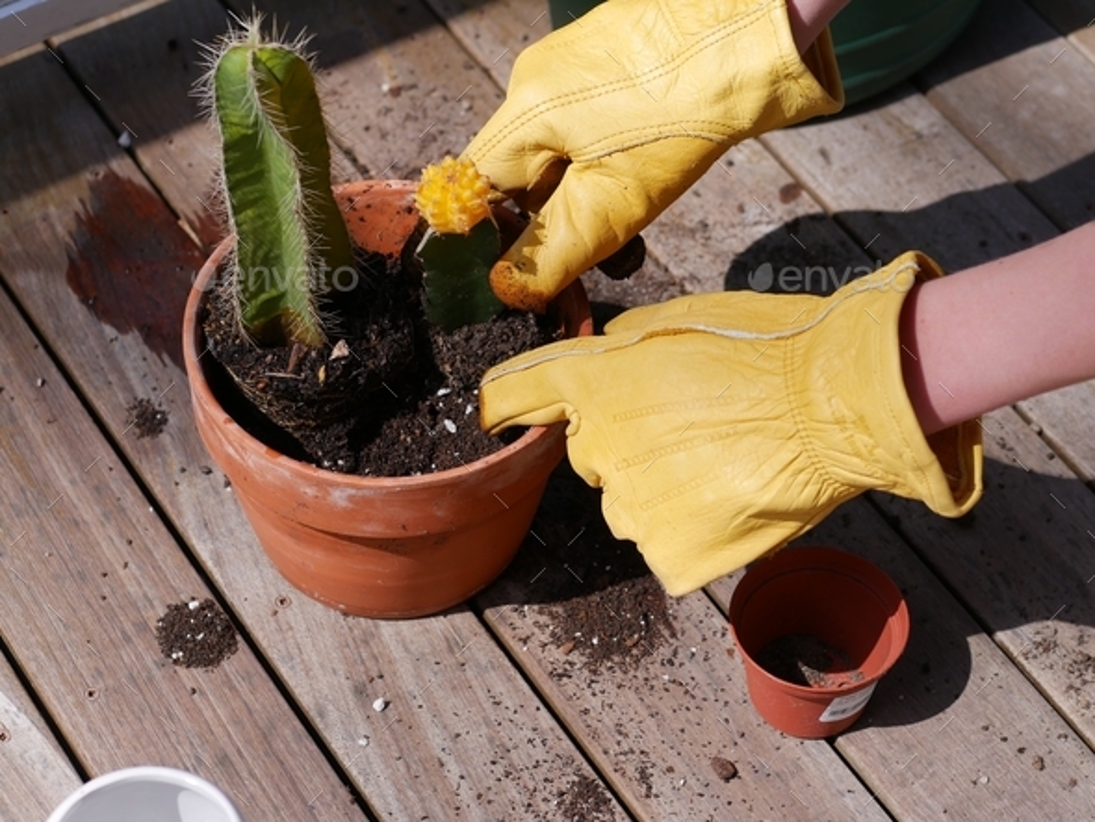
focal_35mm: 86
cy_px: 411
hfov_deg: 22.7
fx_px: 2722
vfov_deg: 17.2
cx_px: 548
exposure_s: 1/1000
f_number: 4
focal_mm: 43
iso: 200
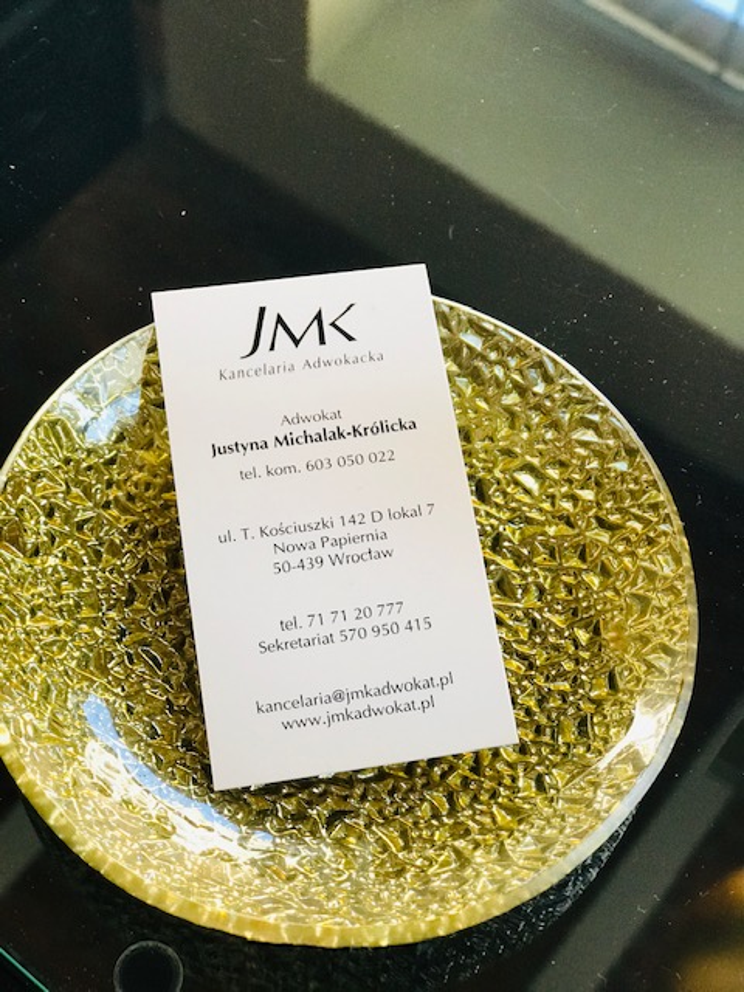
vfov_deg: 33.8
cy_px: 496
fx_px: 1633
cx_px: 372
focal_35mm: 57
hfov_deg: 25.7
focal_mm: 6.6
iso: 100
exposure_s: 1/50
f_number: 2.8
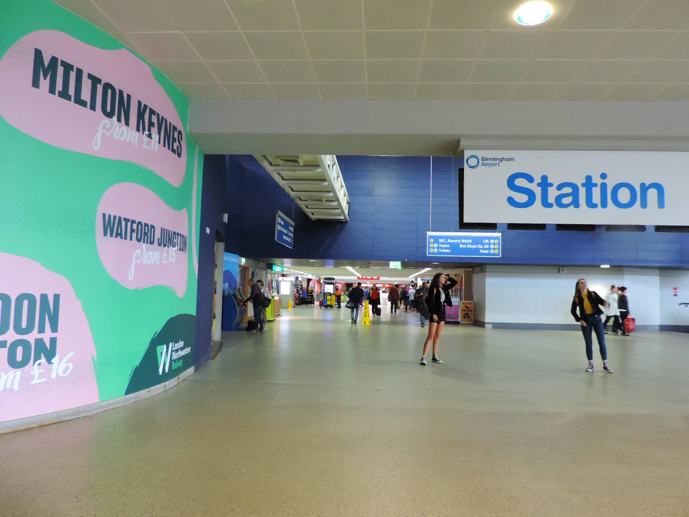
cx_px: 344
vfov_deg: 56.8
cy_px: 258
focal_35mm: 24
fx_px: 478
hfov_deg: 71.6
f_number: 3
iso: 400
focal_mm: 4.3
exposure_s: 1/30
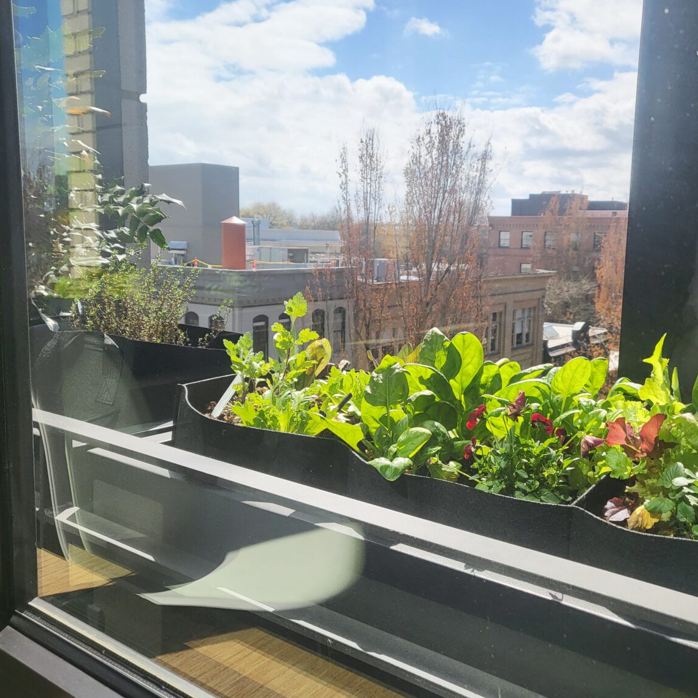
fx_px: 707
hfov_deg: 52.3
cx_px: 400
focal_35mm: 31
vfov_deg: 52.5
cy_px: 351
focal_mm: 4.25
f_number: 1.8
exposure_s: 1/1650
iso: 50
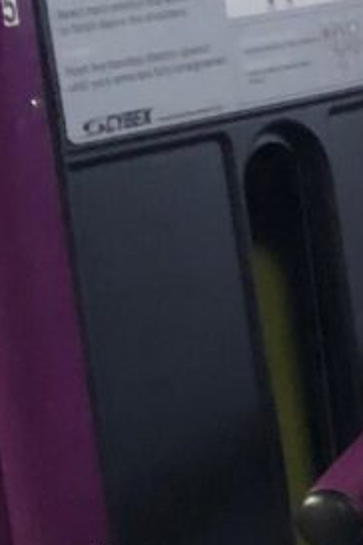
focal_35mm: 164
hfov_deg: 7.8
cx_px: 872
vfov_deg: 12.4
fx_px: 2480
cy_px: 571
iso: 100
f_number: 1.8
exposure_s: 1/4
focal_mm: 3.99
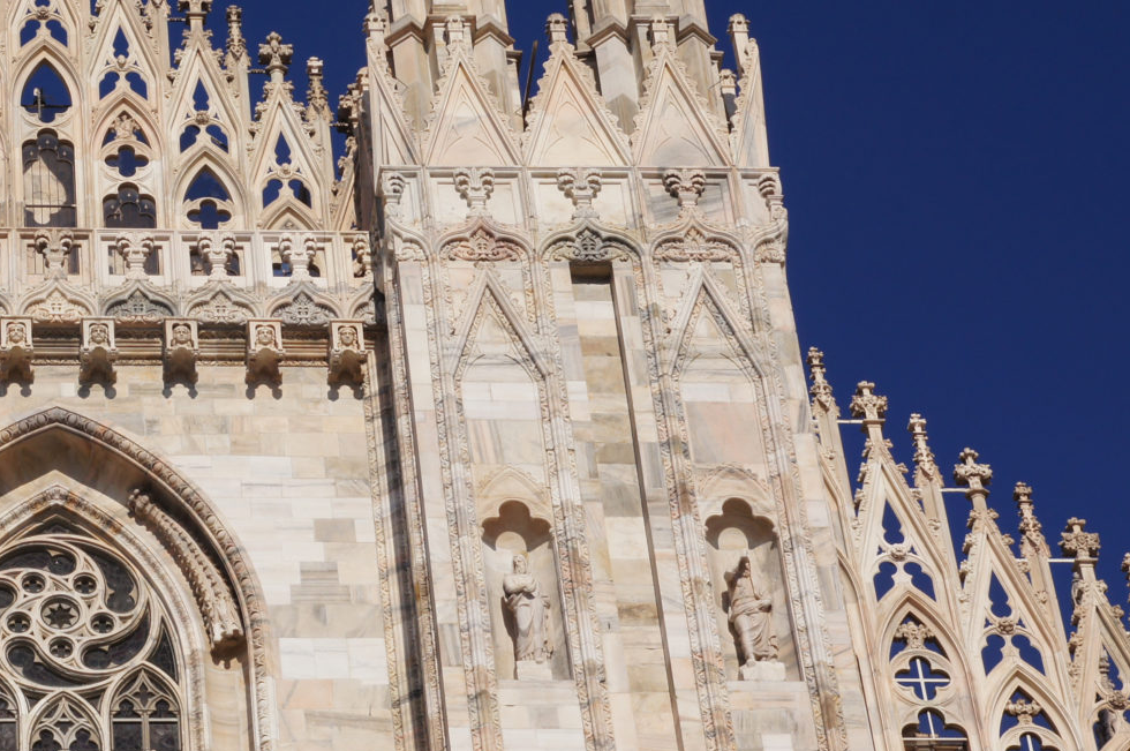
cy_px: 231
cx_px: 52
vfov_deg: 9.7
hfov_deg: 14.4
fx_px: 4422
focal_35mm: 141
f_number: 11
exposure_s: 1/250
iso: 100
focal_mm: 45
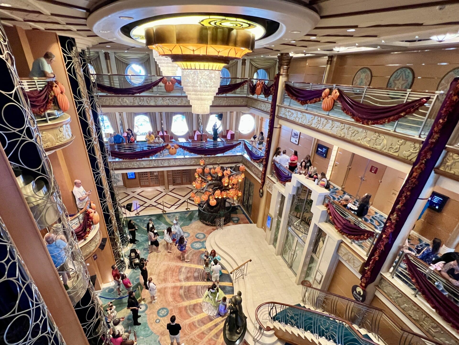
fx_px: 172
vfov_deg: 89.9
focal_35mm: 13
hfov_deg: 106.2
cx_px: 230
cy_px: 172
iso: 400
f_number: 1.8
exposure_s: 1/60
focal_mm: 1.57
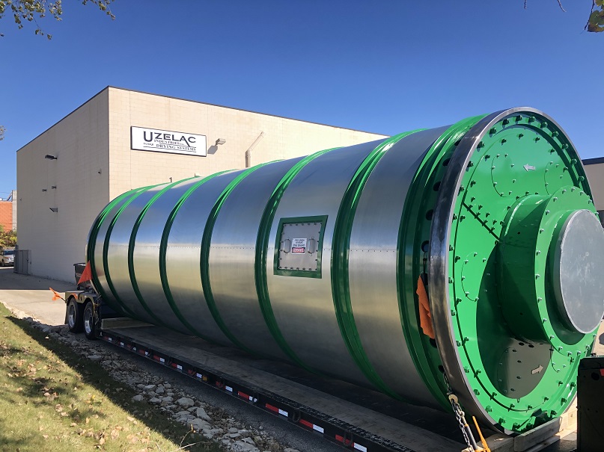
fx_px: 488
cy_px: 226
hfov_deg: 63.5
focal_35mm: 28
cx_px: 302
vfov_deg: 49.7
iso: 20
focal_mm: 4
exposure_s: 1/463
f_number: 1.8
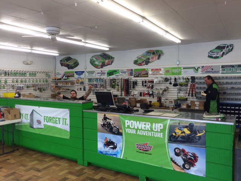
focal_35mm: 29
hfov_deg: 61.7
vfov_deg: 48.2
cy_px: 90
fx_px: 202
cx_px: 120
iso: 32
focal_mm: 4.15
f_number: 2.2
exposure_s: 1/60
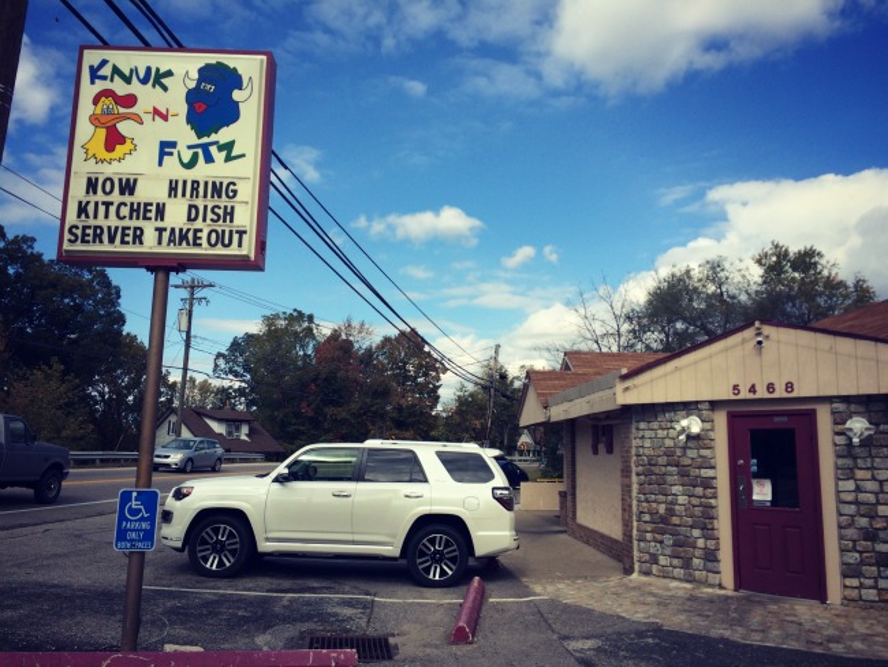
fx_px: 744
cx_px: 444
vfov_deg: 48.3
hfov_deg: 61.6
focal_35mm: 29
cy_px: 334
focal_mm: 4.15
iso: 32
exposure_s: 1/2283
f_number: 2.2
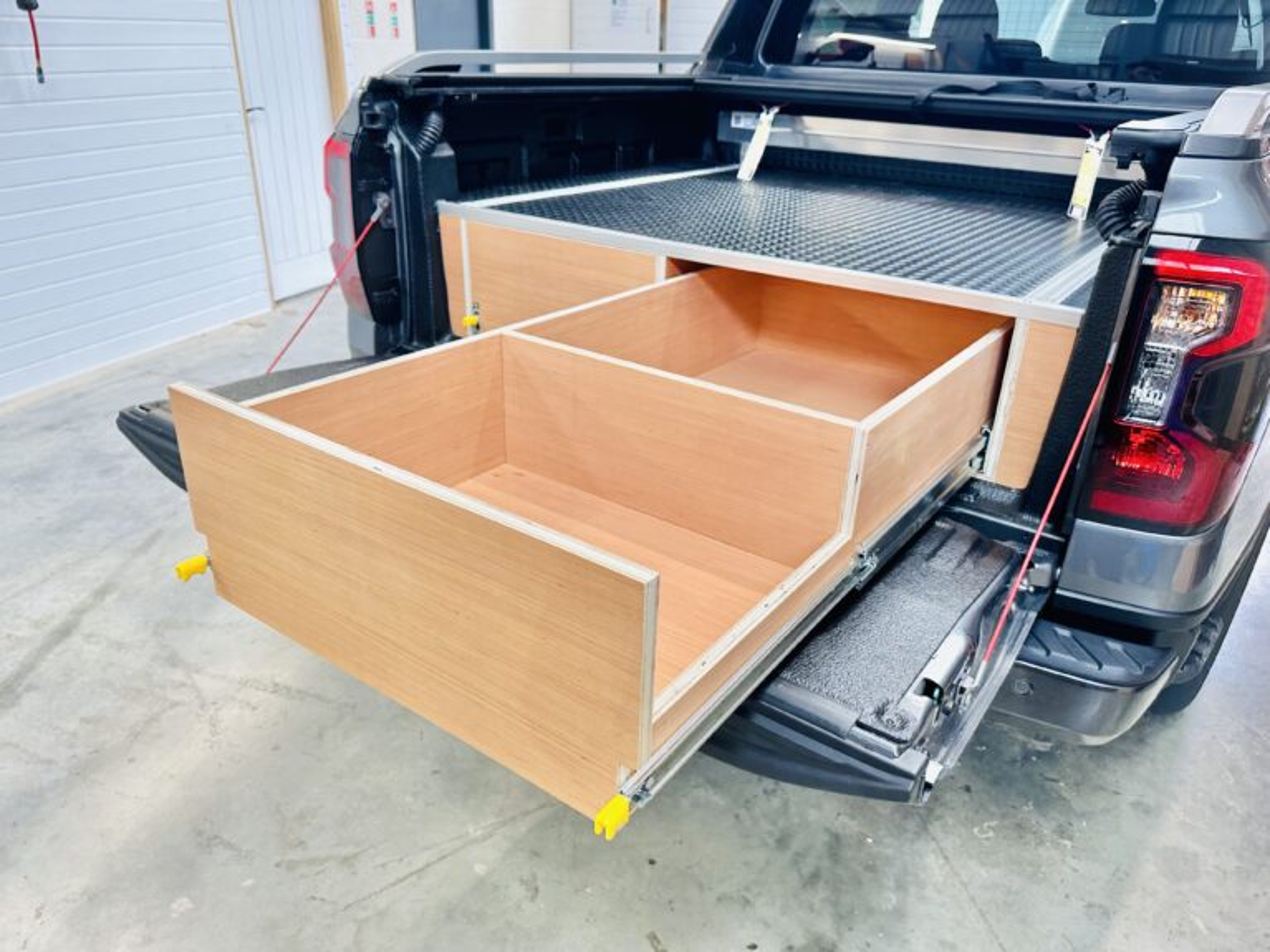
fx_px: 880
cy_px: 476
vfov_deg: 56.8
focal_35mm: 24
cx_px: 635
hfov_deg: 71.6
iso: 80
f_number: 1.78
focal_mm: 6.86
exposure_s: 1/100
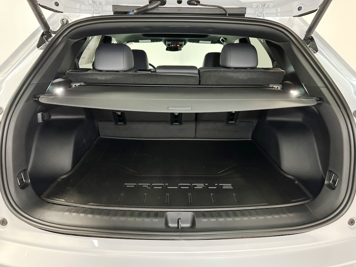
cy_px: 134
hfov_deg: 71.6
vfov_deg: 56.8
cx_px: 178
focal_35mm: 24
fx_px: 247
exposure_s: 1/30
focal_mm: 6.86
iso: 1250
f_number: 1.78
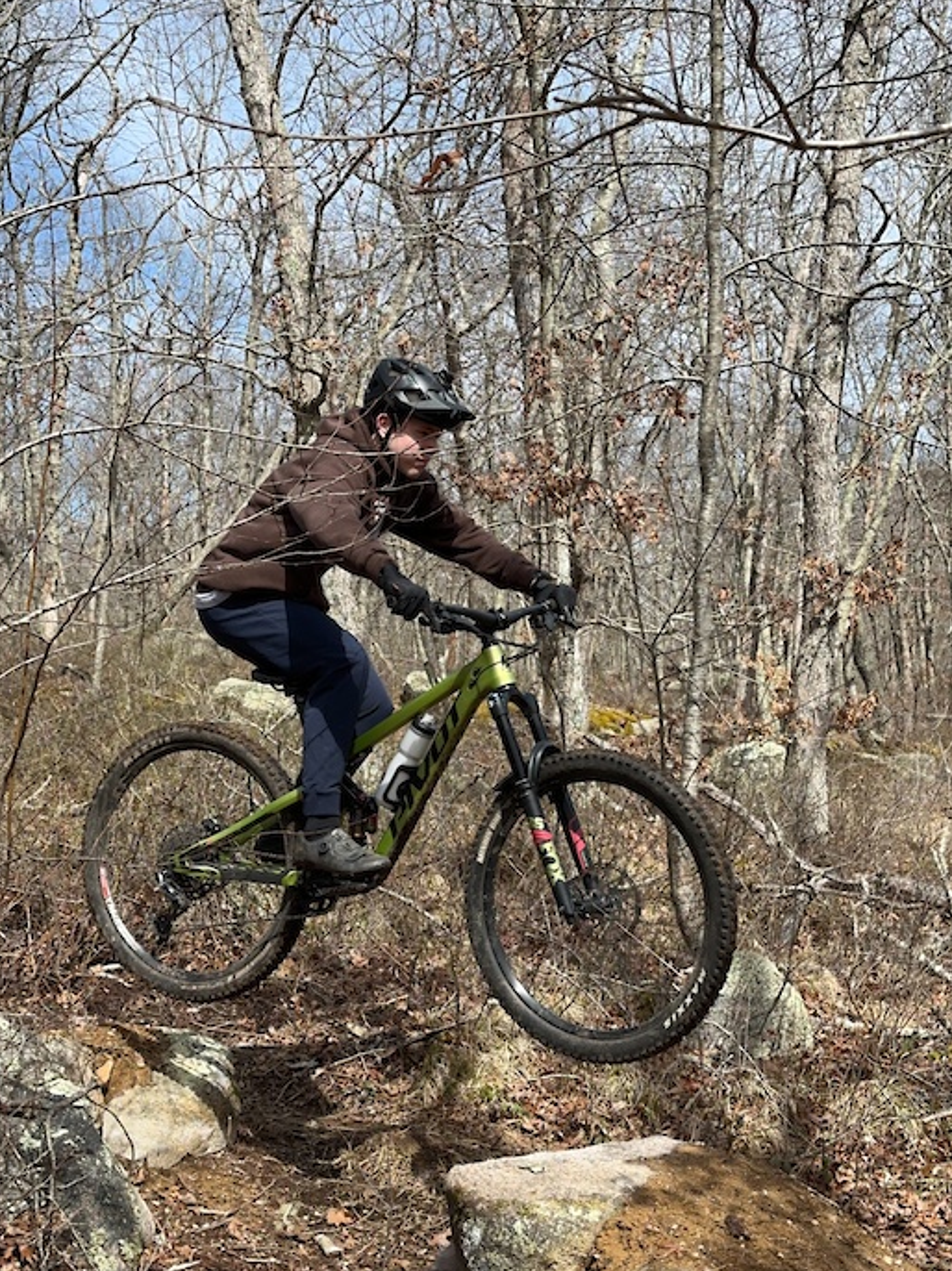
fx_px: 2055
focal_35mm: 56
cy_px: 719
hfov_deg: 26.1
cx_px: 504
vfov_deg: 34.3
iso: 64
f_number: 1.78
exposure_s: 1/2114
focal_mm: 6.86
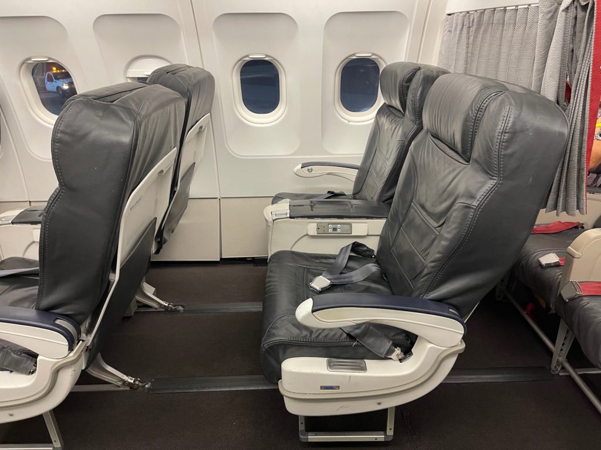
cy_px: 225
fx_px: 451
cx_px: 300
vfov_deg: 53.1
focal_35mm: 26
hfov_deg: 67.3
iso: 200
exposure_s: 1/57
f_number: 1.6
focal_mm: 5.1
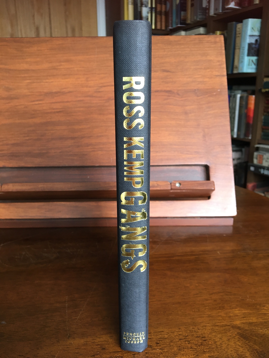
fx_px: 300
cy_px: 179
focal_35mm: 29
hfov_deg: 48.2
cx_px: 134
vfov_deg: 61.7
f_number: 2.2
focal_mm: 4.15
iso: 125
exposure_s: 1/33
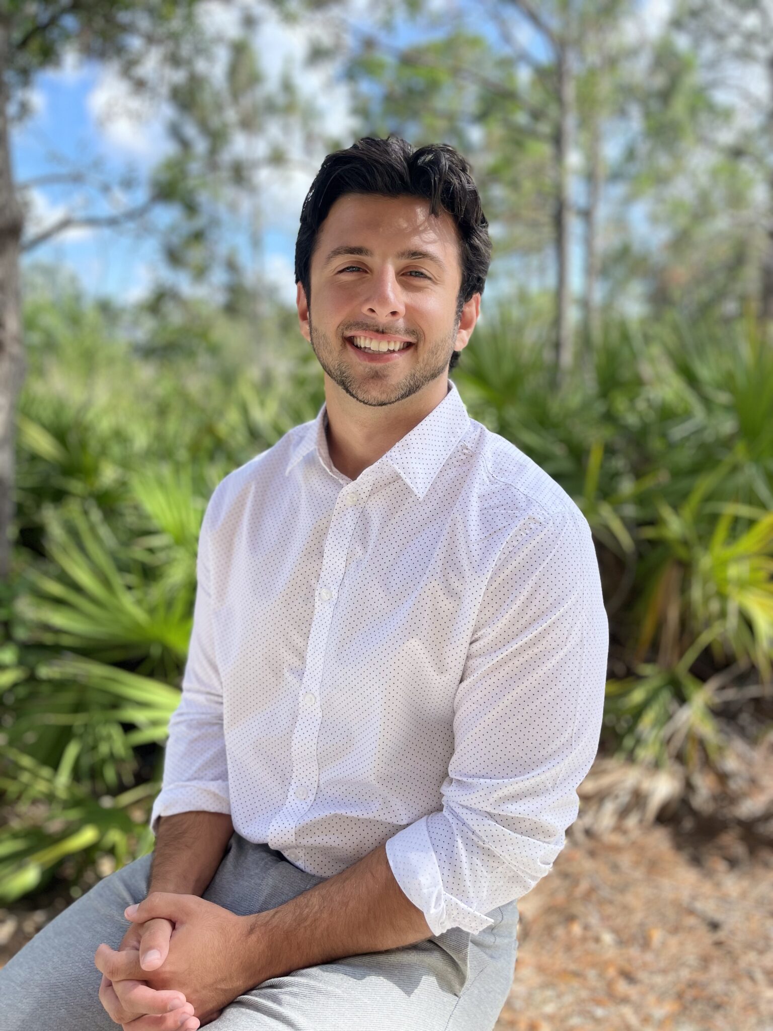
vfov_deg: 67.3
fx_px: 774
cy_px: 516
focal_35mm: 26
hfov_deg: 53.1
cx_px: 386
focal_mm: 4.2
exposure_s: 1/1208
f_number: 1.6
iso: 50
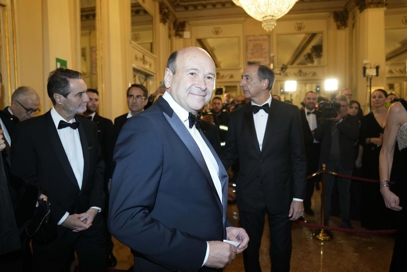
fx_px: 283
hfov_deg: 71.5
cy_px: 136
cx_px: 204
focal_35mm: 25
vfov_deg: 51.3
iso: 1000
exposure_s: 1/200
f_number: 2.8
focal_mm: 25
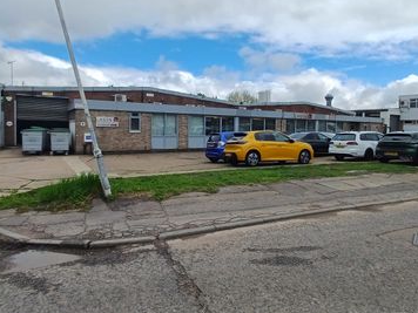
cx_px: 225
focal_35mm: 18
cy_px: 143
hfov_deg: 87.6
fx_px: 217
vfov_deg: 71.5
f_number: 2.2
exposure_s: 1/1408
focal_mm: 1.64
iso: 40
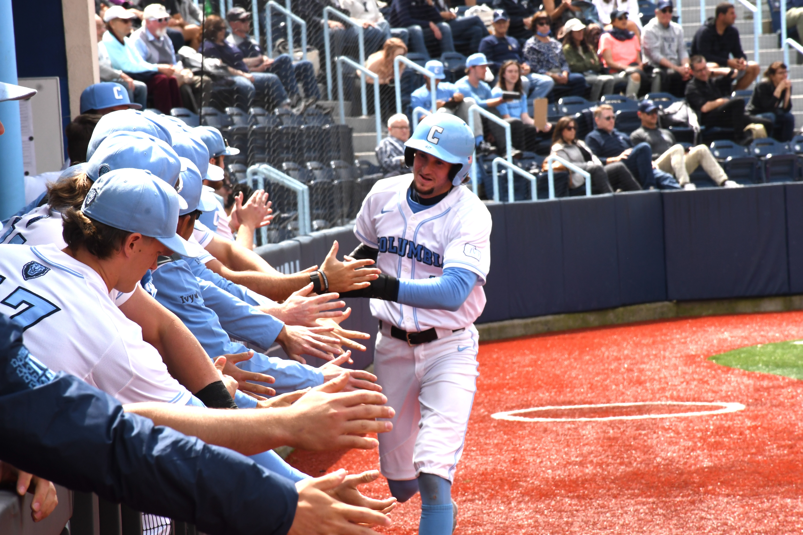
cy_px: 268
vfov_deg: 6.5
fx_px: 4684
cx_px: 402
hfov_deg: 9.8
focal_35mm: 210
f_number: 16
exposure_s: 1/500
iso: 800
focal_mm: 140
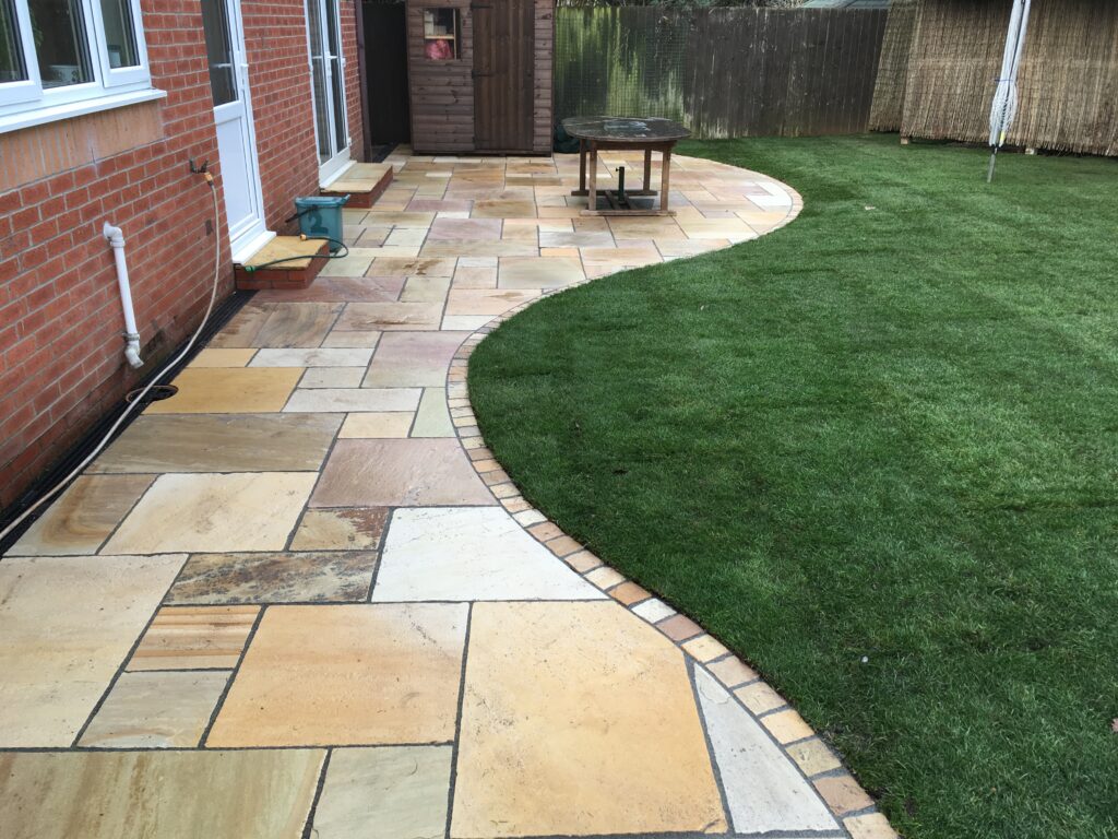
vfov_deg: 48.2
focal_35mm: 29
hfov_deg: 61.7
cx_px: 559
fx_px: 937
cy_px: 420
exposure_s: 1/100
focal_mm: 4.15
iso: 25
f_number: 2.2
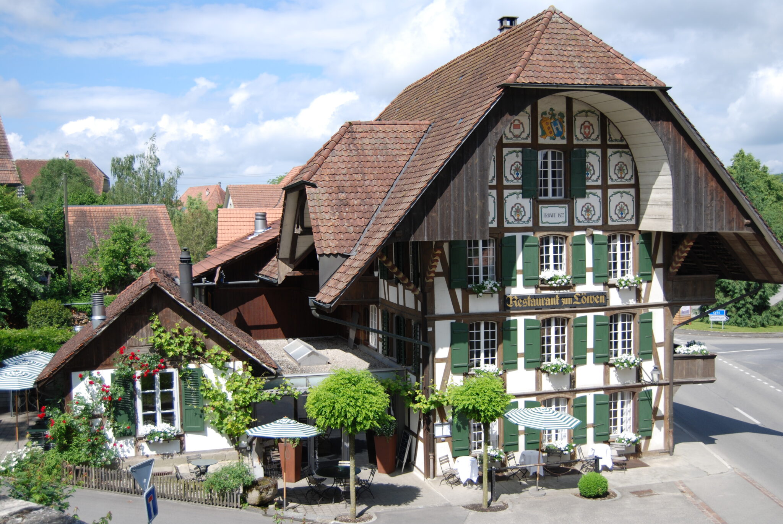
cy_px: 262
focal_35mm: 39
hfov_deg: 49.5
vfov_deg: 34.3
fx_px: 849
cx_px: 392
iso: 100
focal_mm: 26
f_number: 4
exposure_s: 1/640
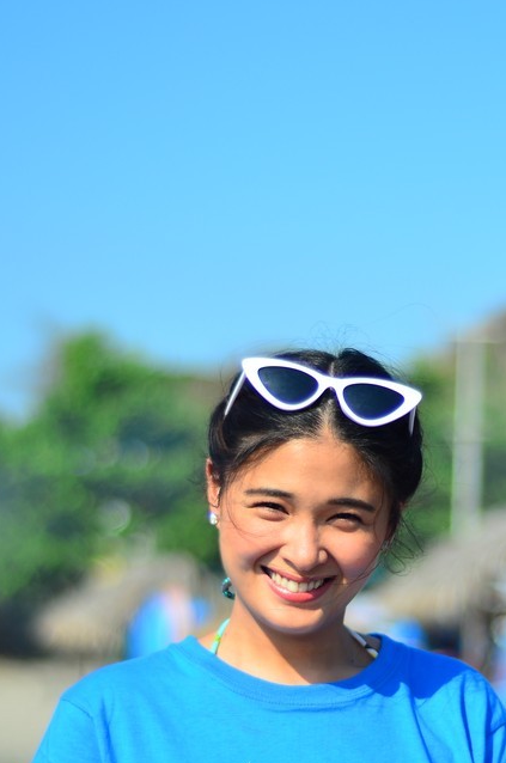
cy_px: 592
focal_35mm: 142
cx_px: 299
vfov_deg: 14.4
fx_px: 3005
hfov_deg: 9.6
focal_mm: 50
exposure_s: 1/4000
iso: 100
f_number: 1.8
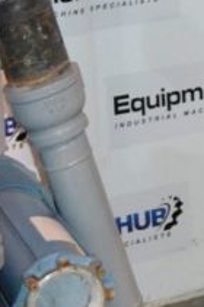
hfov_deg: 8.2
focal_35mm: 148
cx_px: 557
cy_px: -216
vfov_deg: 12.8
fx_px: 1258
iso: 2800
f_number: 3.5
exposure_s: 1/60
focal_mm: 18
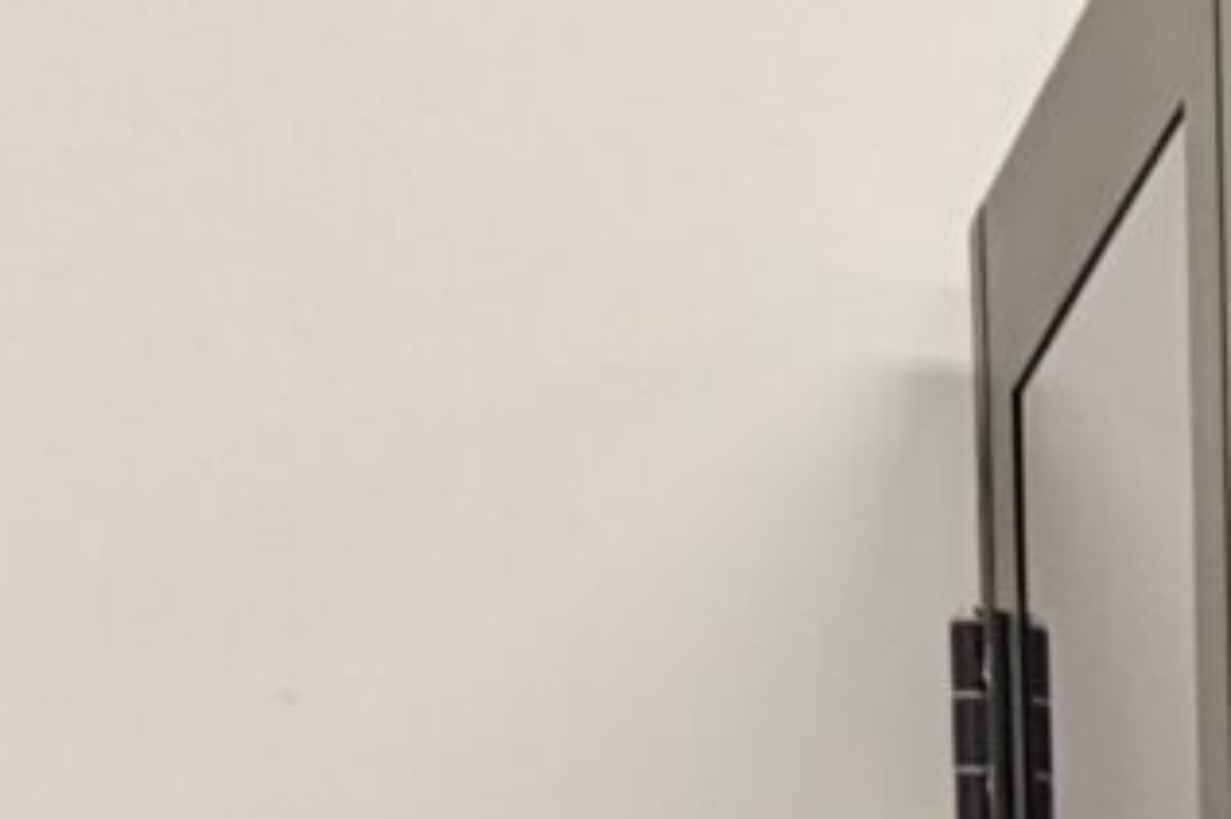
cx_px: 3239
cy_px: 3656
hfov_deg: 8.1
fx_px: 7758
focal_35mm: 227
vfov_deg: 5.1
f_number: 1.73
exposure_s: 1/99.9
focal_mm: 4.38
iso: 89
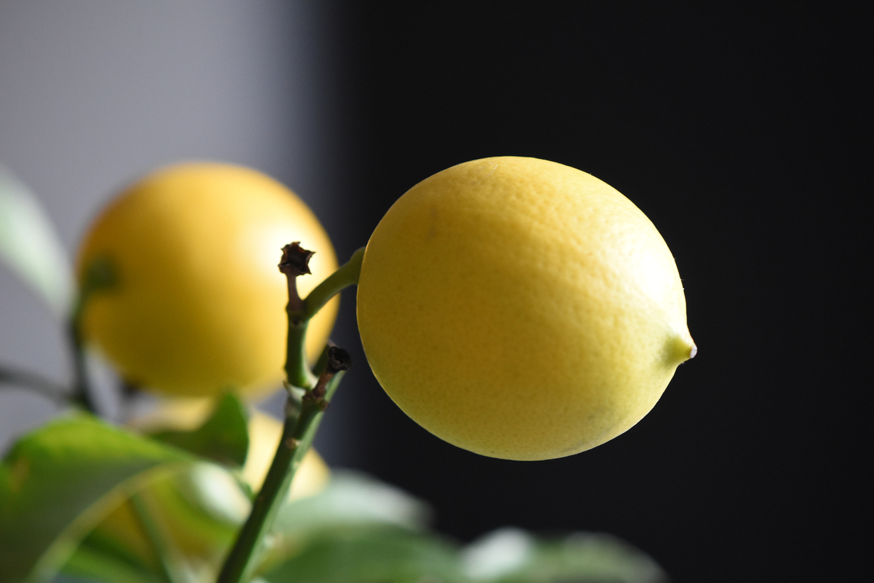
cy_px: 292
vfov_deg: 10.8
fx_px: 3095
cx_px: 437
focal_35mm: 128
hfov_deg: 16.1
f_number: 4.5
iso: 1600
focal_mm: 85
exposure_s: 1/320
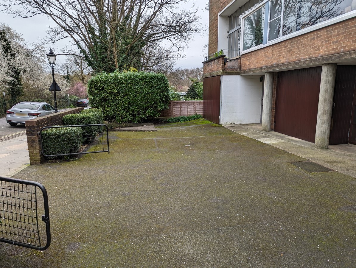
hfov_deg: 71.5
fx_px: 247
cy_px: 134
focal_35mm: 24
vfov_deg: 56.9
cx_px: 178
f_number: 1.85
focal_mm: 6.81
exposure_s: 1/1002
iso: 47
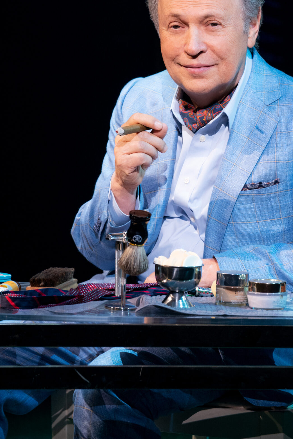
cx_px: 217
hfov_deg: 5.3
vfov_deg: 7.9
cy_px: 152
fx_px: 3162
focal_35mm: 259
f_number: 5
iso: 1600
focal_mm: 158
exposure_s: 1/400
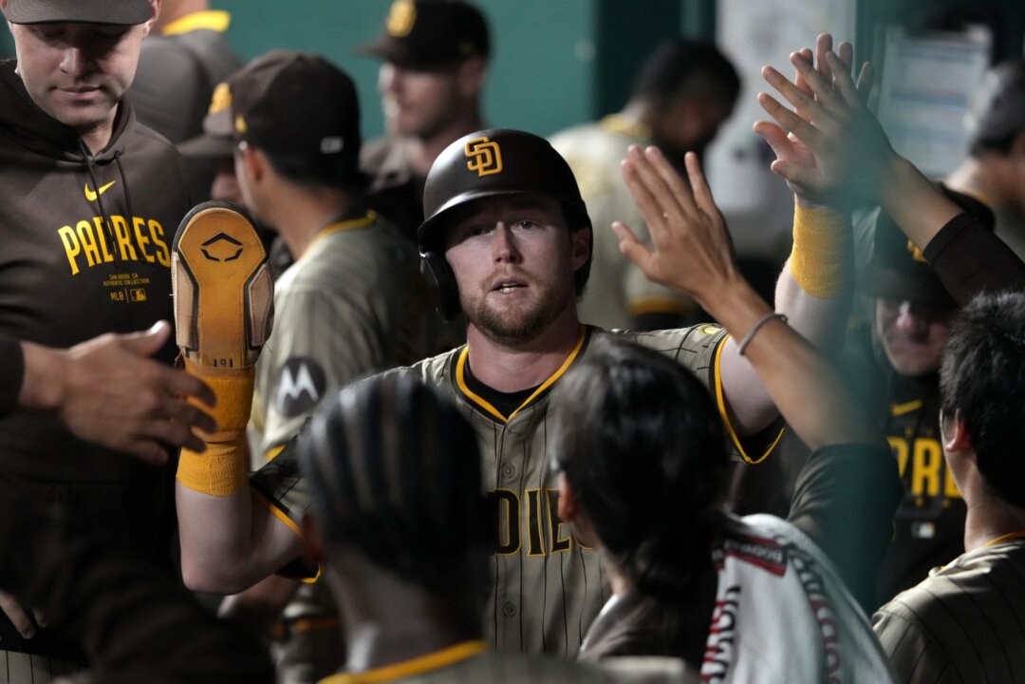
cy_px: 342
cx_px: 512
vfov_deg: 4.2
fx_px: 9367
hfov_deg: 6.3
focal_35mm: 329
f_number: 6.3
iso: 6400
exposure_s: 1/400
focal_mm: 329
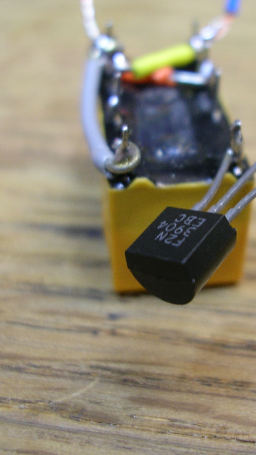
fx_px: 676
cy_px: 229
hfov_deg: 21.3
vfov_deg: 37.2
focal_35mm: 56
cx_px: 189
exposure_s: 1/9.9
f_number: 2.8
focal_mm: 5.8
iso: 50
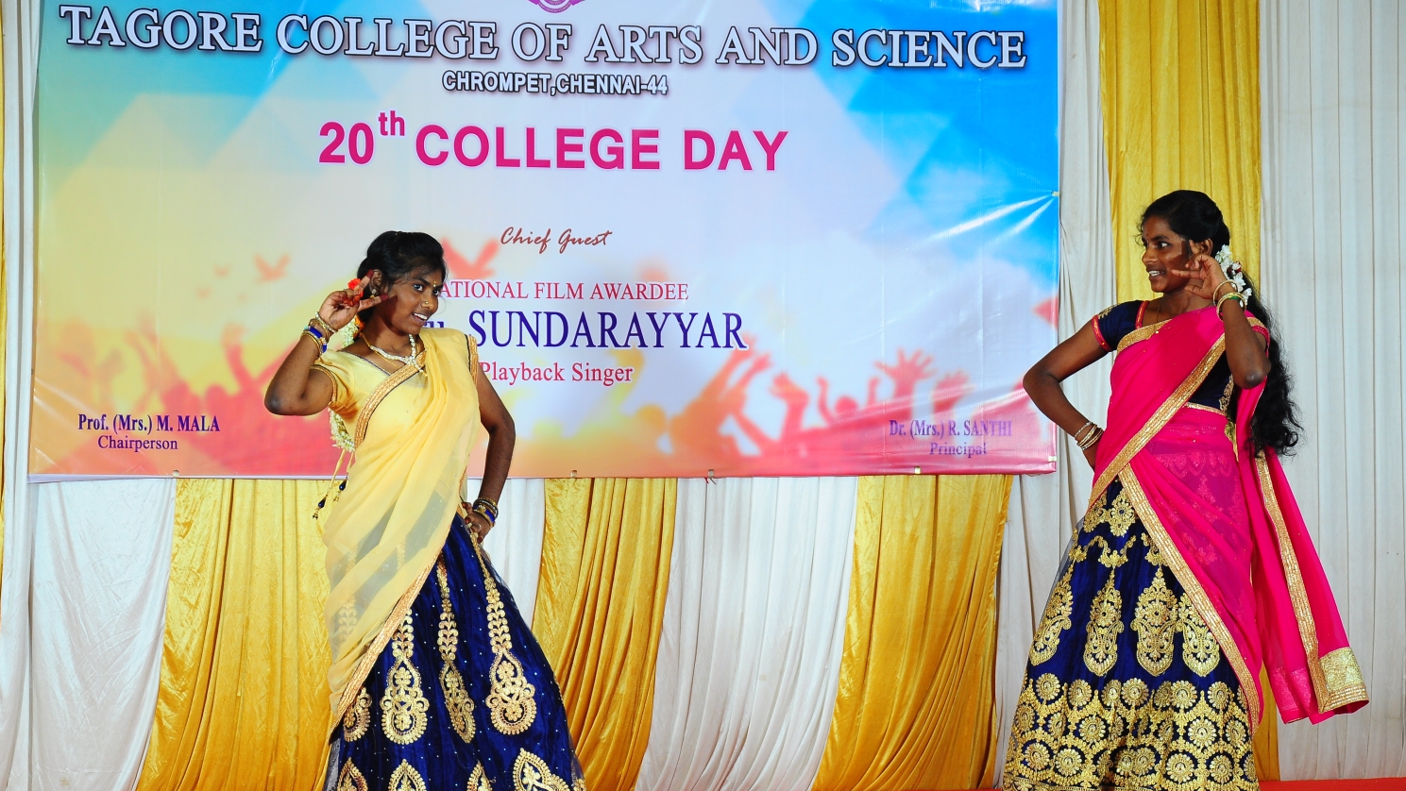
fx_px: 3654
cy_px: 454
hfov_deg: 21.8
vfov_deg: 12.4
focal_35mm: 98
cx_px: 703
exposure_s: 1/125
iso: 320
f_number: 5.6
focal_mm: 62
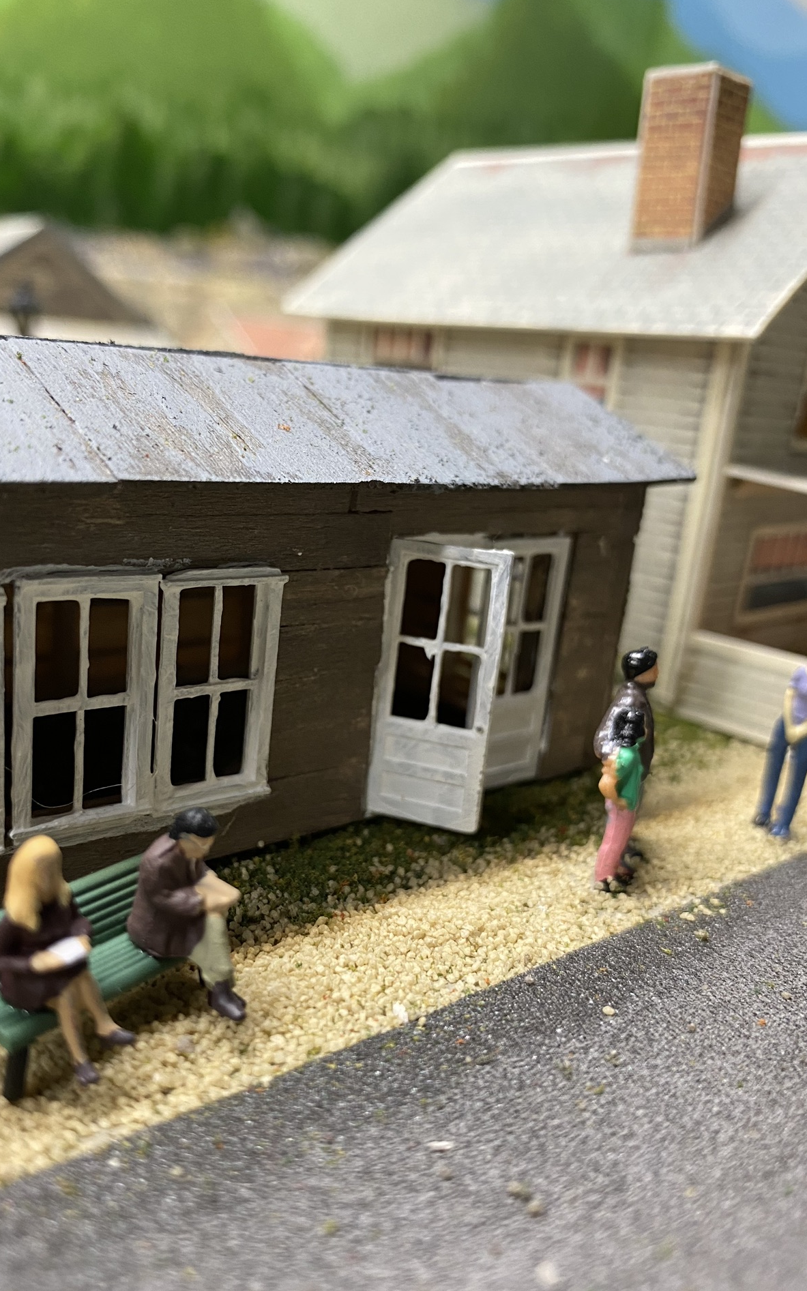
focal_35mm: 28
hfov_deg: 44.4
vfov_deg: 66.4
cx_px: 344
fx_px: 985
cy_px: 676
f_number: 1.8
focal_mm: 4.25
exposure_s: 1/60
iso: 125
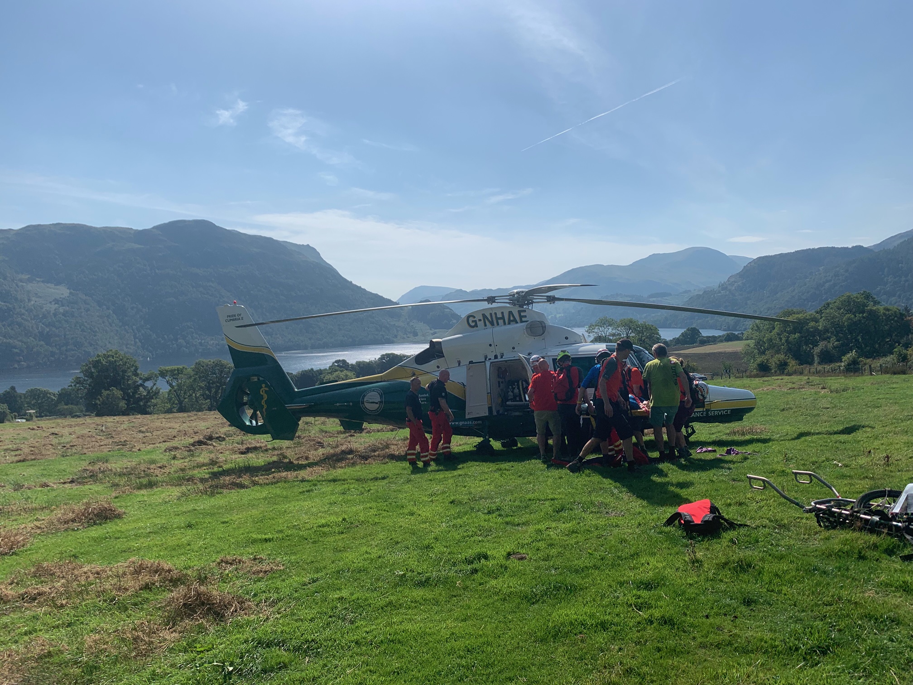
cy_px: 342
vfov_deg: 53.1
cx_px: 456
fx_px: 686
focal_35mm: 26
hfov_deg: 67.3
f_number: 1.8
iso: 25
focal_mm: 4.25
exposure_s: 1/5714
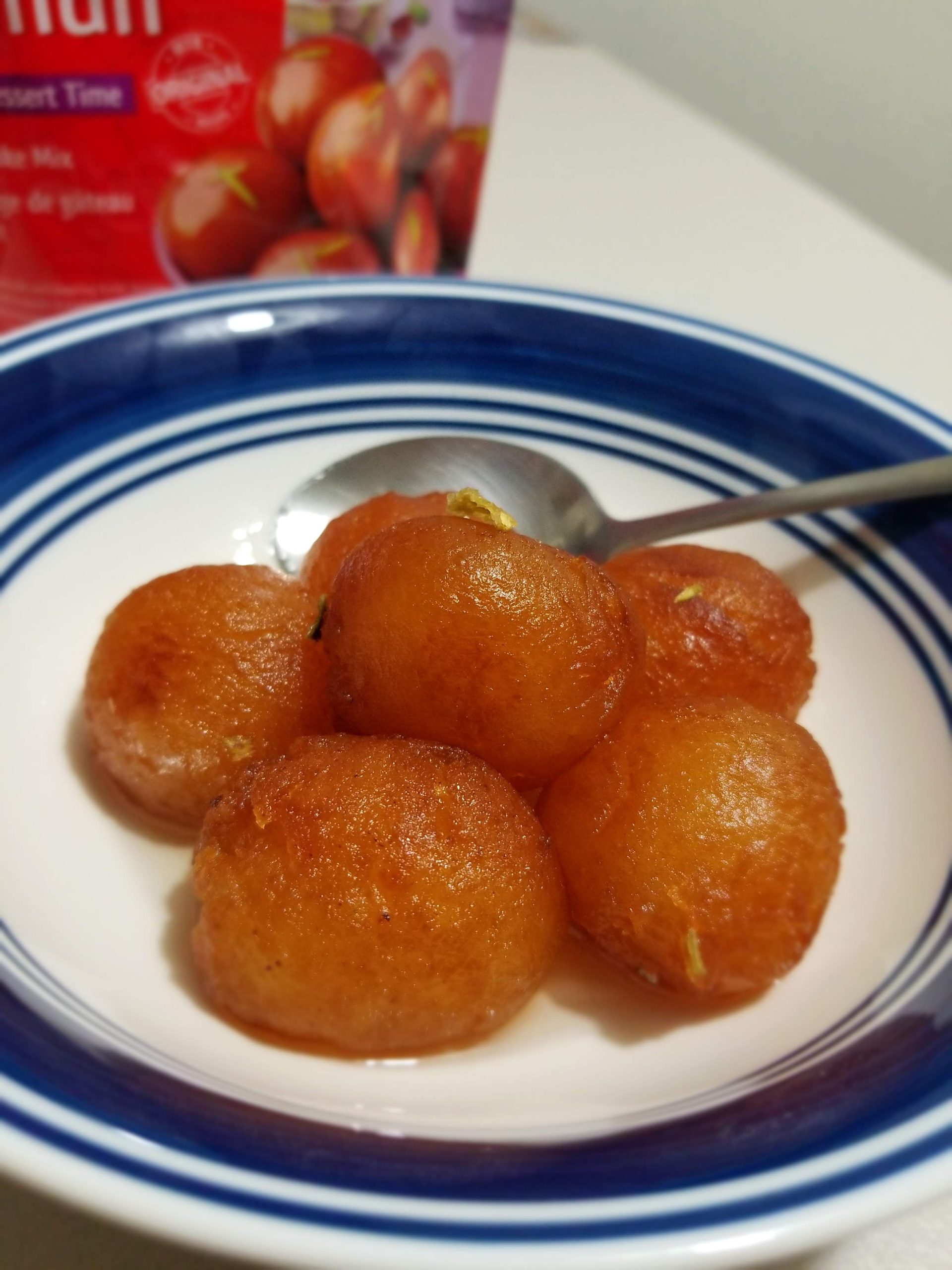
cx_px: 476
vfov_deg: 67.3
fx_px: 953
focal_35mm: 26
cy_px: 635
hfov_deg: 53.1
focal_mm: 4.25
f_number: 1.7
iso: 250
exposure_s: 1/24
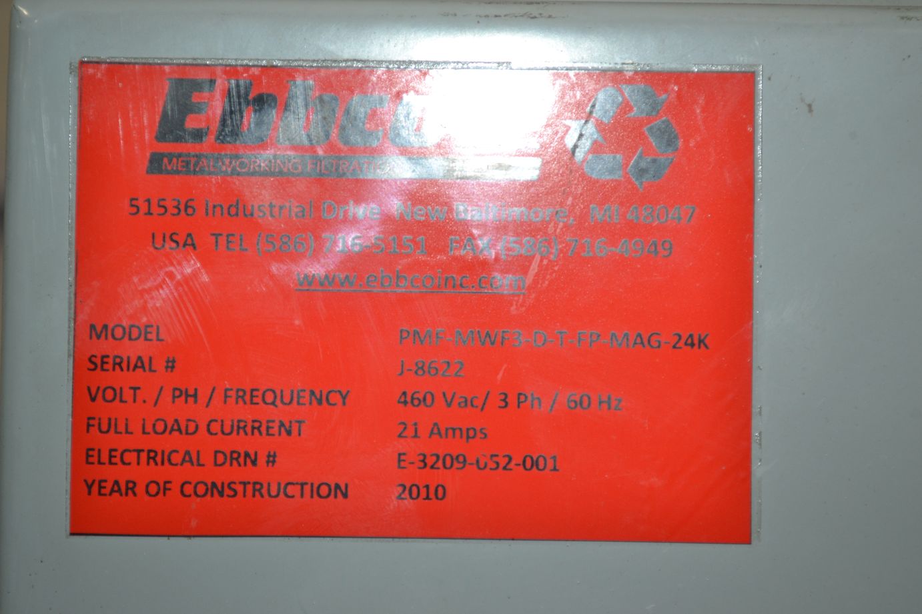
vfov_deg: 18.9
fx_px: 1844
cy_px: 307
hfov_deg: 28.1
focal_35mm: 72
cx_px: 461
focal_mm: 48
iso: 450
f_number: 5.3
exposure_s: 1/60
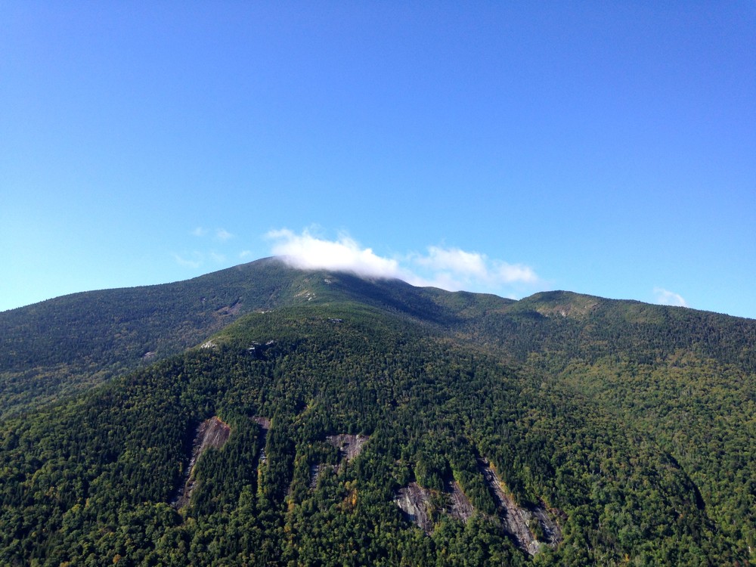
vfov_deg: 42.9
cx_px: 378
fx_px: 721
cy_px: 284
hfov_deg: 55.4
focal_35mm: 33
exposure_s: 1/889
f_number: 2.4
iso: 50
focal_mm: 4.12
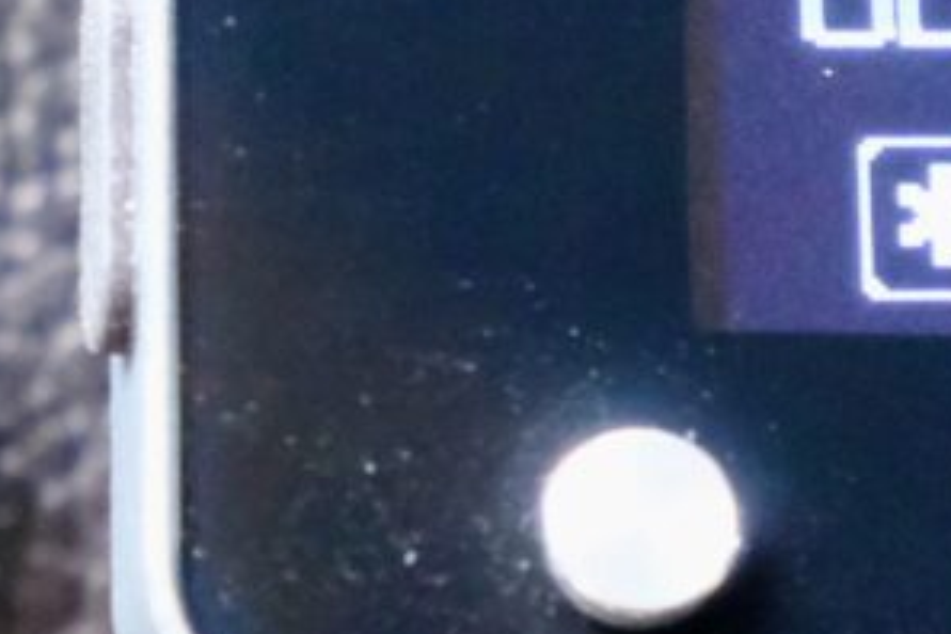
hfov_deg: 5.6
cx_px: 1252
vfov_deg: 3.8
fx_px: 9668
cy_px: 136
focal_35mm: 366
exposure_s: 1/45
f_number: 5.6
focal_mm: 45
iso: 6400
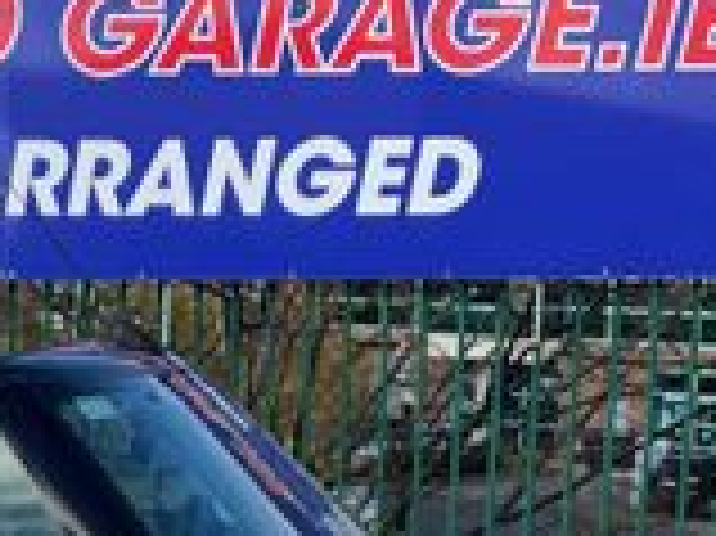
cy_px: 716
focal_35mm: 98
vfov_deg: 14.4
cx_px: 9
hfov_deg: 19.5
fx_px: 2026
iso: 32
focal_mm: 4.2
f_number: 1.6
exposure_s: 1/1233
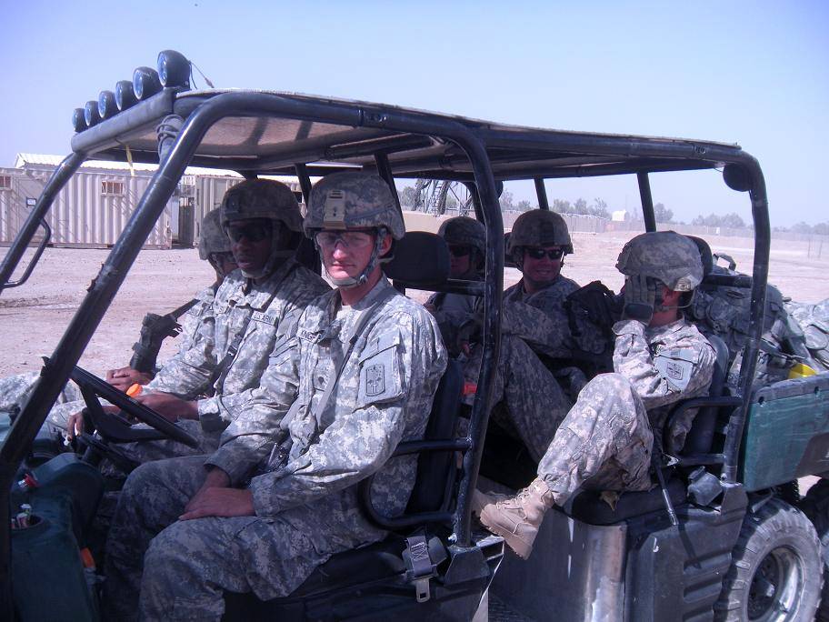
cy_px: 311
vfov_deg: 40.7
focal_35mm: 35
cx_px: 414
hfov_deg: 52.6
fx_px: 838
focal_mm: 5.9
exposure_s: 1/412
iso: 64
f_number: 3.8
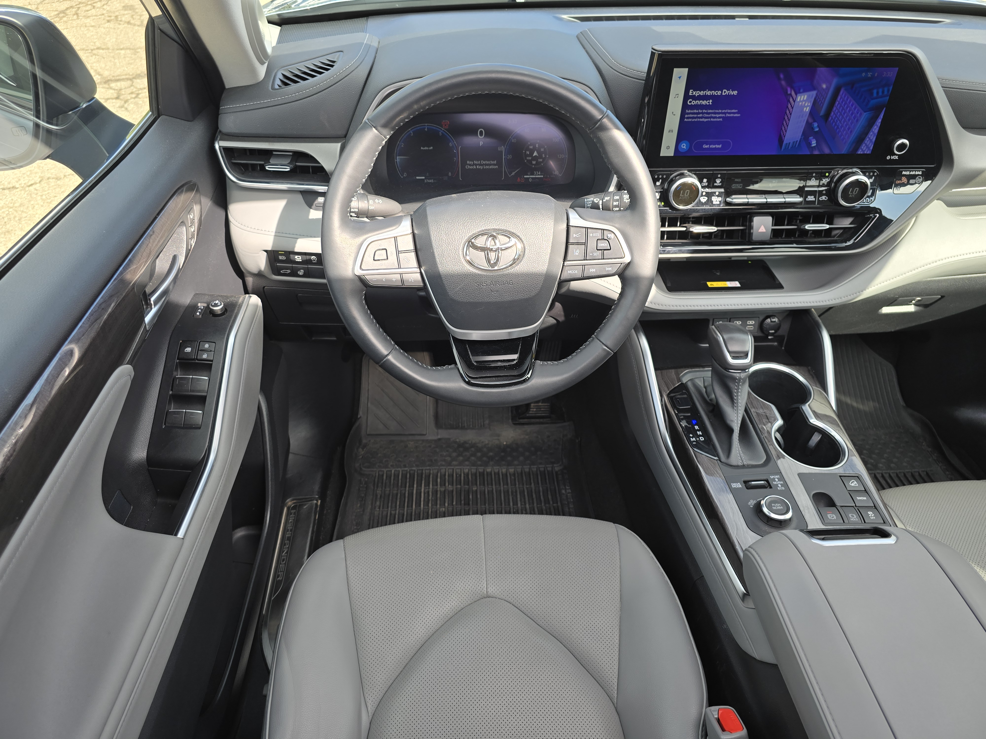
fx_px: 655
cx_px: 493
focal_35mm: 23
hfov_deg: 73.9
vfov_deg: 58.9
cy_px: 370
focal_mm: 6.3
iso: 16
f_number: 1.7
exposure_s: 1/180
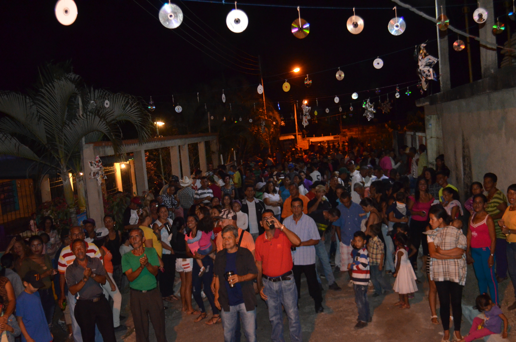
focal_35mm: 42
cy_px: 171
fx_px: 601
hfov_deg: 46.5
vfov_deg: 31.8
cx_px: 258
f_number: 4.5
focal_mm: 28
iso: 3200
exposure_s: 1/60
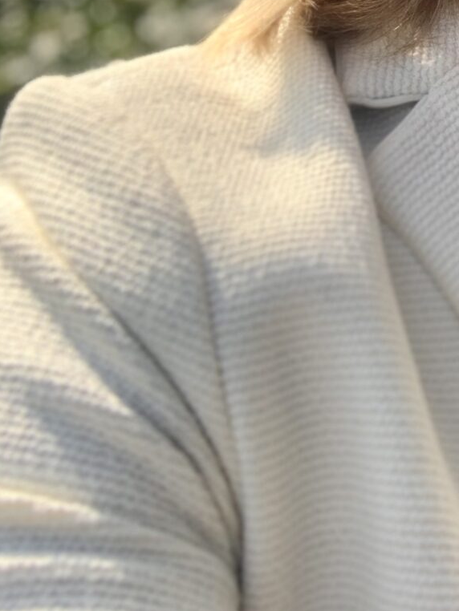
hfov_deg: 16.2
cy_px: -200
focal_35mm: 86
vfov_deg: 20.6
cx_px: 613
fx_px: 1520
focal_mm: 2.87
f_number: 2.2
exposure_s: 1/394
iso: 16
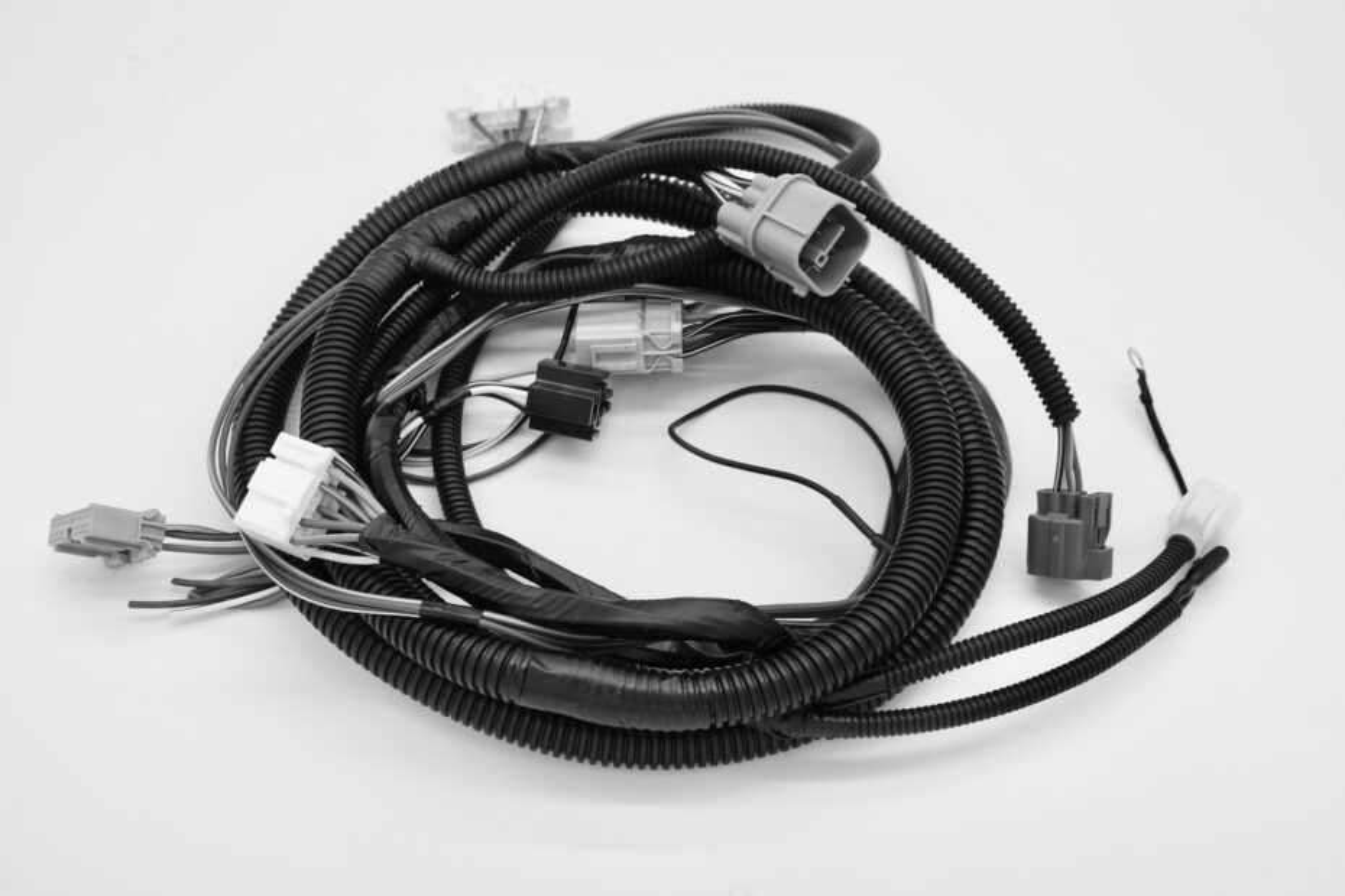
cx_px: 672
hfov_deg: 37.9
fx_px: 1961
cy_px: 448
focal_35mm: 52
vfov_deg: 25.8
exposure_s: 1/30
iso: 100
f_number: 6.3
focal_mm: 35
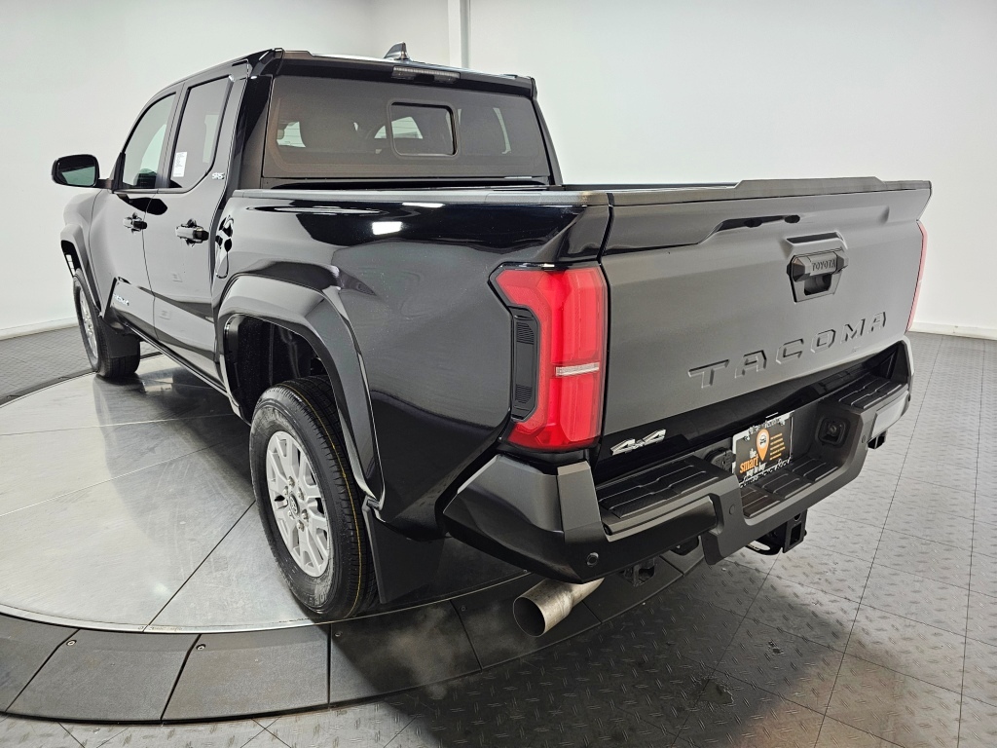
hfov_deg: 73.9
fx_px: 662
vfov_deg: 58.9
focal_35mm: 23
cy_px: 374
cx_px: 498
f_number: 1.7
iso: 500
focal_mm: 6.3
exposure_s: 1/40
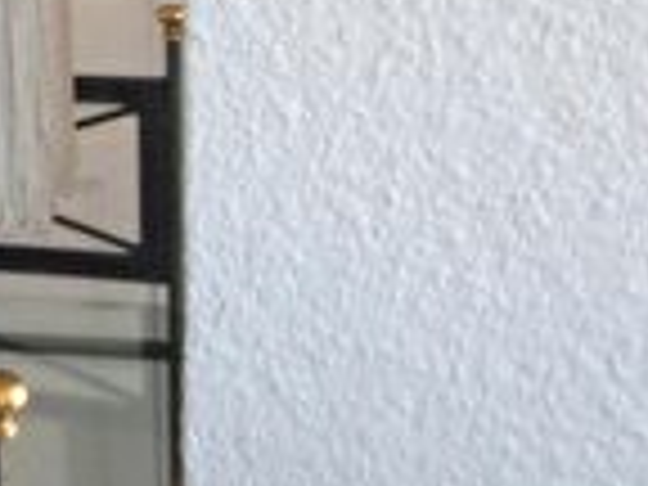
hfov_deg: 10.8
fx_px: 3182
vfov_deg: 8.5
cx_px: -576
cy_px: -254
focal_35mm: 170
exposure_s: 1/30
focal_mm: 4.28
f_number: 2.4
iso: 50
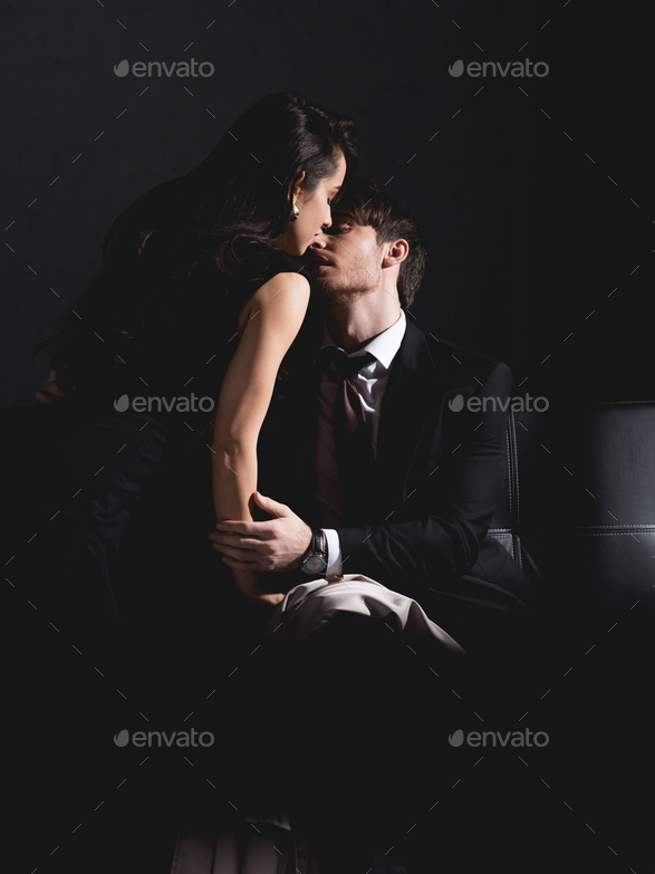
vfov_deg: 17.3
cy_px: 395
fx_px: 2877
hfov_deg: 13.0
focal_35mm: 114
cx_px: 328
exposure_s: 1/160
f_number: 5
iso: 100
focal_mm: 105
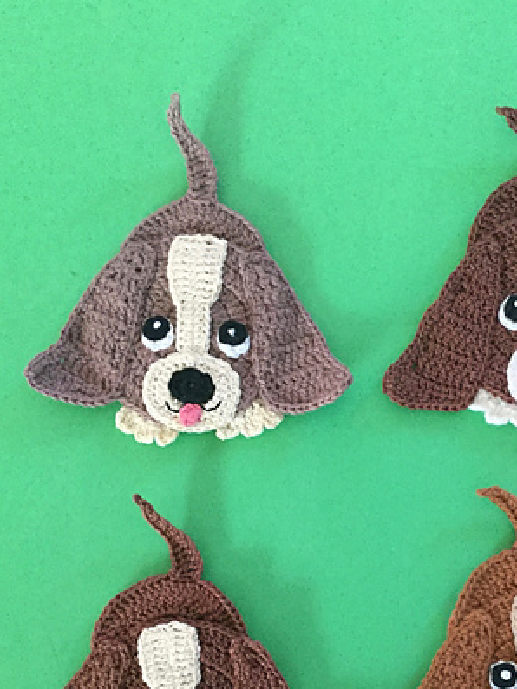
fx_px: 995
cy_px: 526
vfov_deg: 37.2
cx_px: 380
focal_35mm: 50
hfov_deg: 28.7
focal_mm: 3.3
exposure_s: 1/30
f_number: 2.4
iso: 200
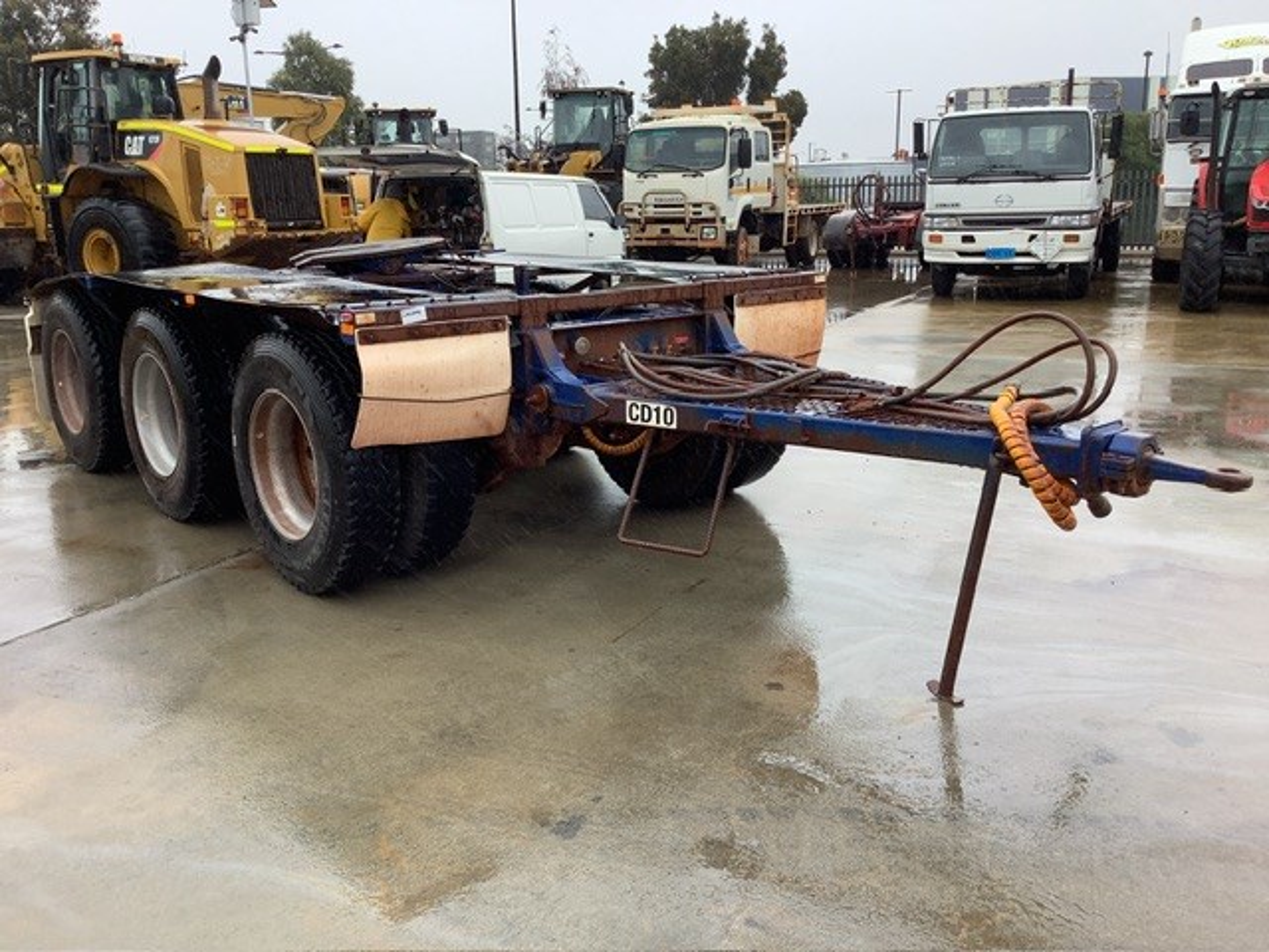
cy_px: 476
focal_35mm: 31
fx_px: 1136
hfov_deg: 58.4
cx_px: 634
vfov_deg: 45.4
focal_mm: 3.3
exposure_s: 1/316
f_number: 2.4
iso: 25
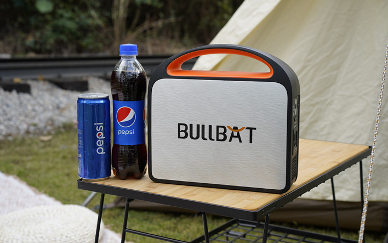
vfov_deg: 22.8
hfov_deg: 35.7
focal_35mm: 57
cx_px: 192
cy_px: 116
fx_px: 603
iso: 100
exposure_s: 1/50
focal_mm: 55
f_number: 6.3
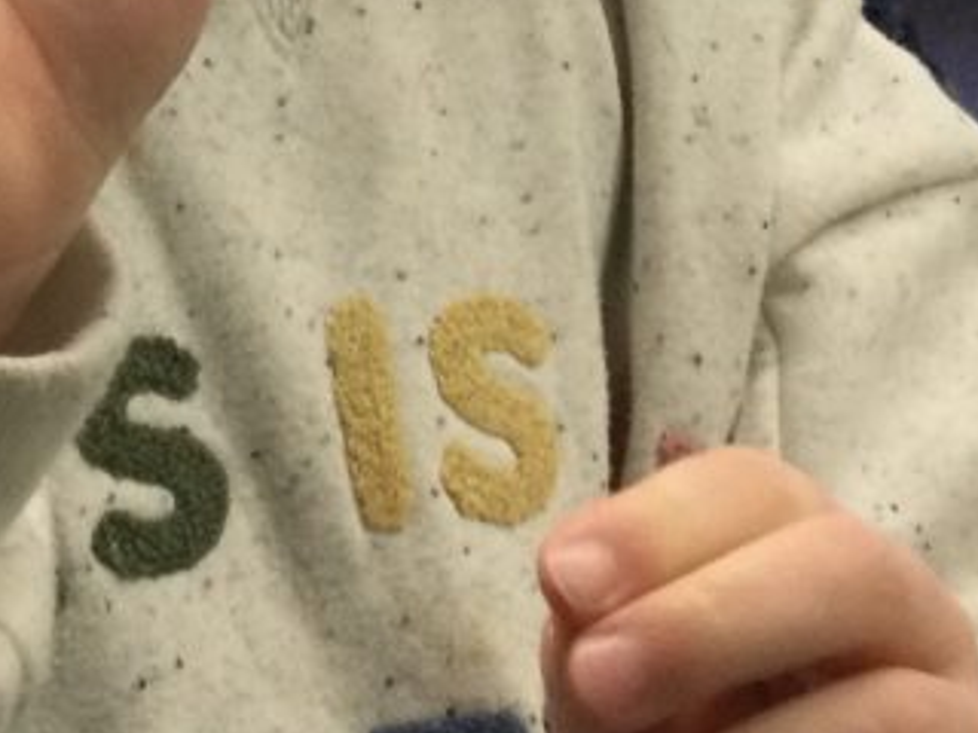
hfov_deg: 15.9
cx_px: 49
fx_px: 3447
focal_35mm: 122
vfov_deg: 11.5
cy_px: -454
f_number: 2.4
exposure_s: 1/33
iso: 100
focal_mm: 3.3
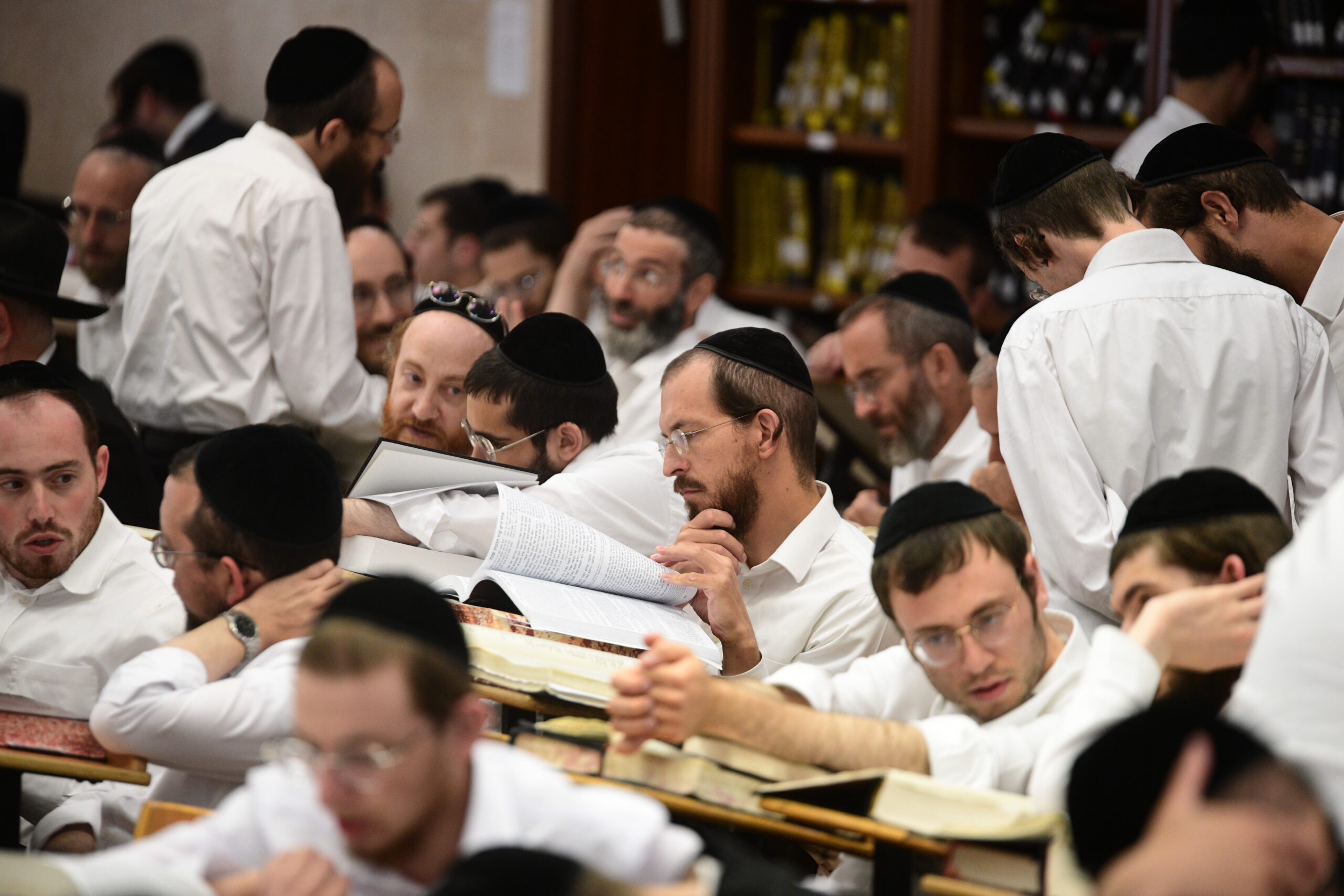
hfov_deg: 10.5
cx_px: 672
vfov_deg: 7.0
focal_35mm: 195
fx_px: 7280
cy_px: 448
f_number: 2.8
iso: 2000
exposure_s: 1/1000
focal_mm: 195
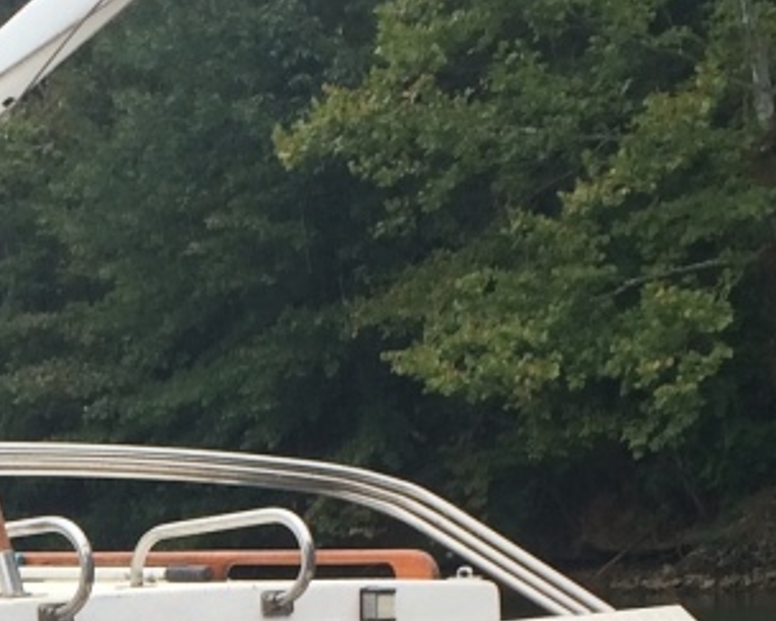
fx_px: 3077
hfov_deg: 14.0
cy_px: 877
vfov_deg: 11.1
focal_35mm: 134
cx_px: -128
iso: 32
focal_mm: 4.15
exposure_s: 1/132
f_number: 2.2
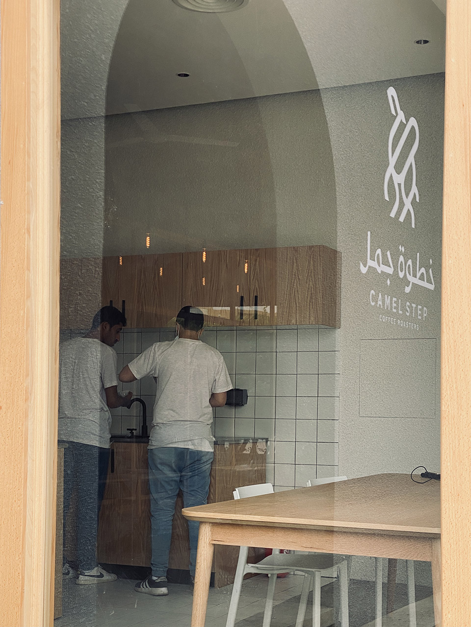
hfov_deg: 28.0
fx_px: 943
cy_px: 314
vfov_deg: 36.8
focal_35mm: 52
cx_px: 236
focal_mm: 6
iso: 20
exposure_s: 1/210
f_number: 2
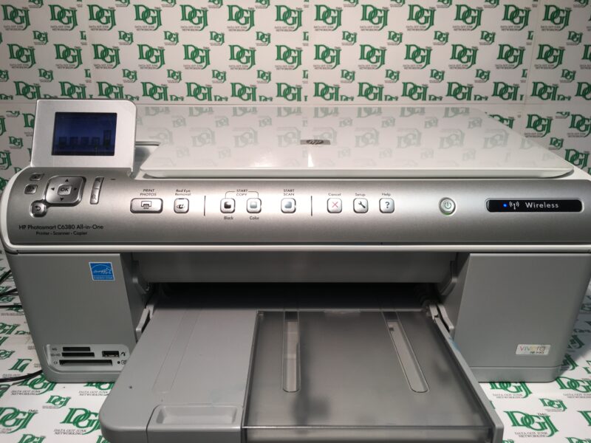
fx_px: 495
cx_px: 296
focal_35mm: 29
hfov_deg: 61.7
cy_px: 222
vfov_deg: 48.2
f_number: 2.2
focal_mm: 4.15
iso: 40
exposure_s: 1/120
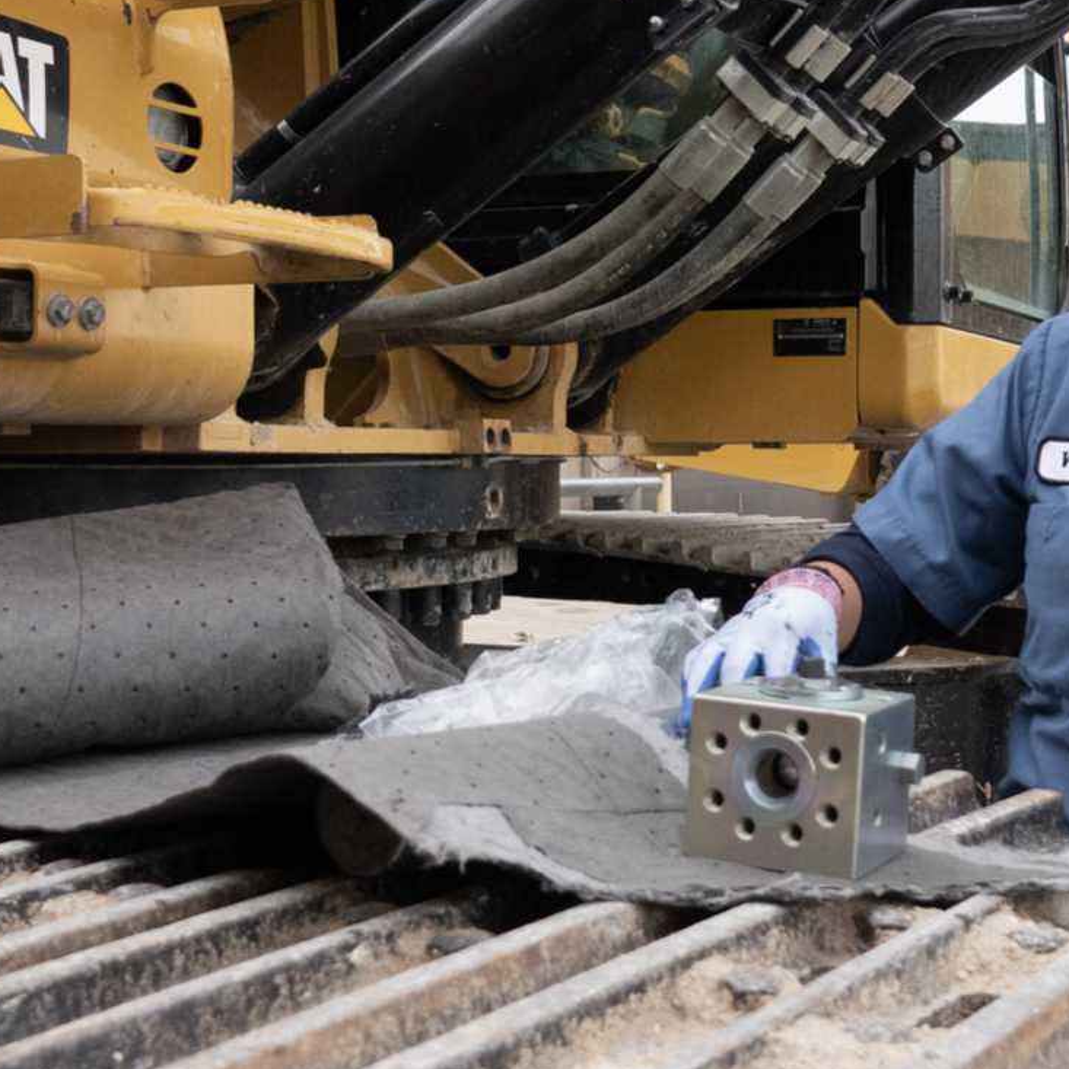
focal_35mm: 57
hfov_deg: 29.6
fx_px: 1992
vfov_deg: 30.0
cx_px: 796
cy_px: 462
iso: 640
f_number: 2.4
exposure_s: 1/800
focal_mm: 8.8
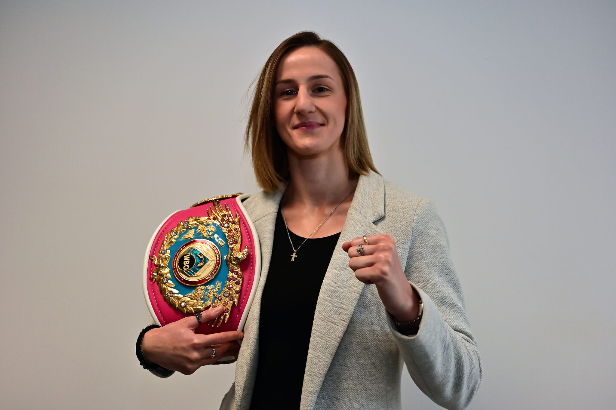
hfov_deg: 60.3
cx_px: 308
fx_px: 530
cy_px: 205
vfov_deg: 42.3
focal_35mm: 31
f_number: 5
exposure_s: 1/60
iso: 1000
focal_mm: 31
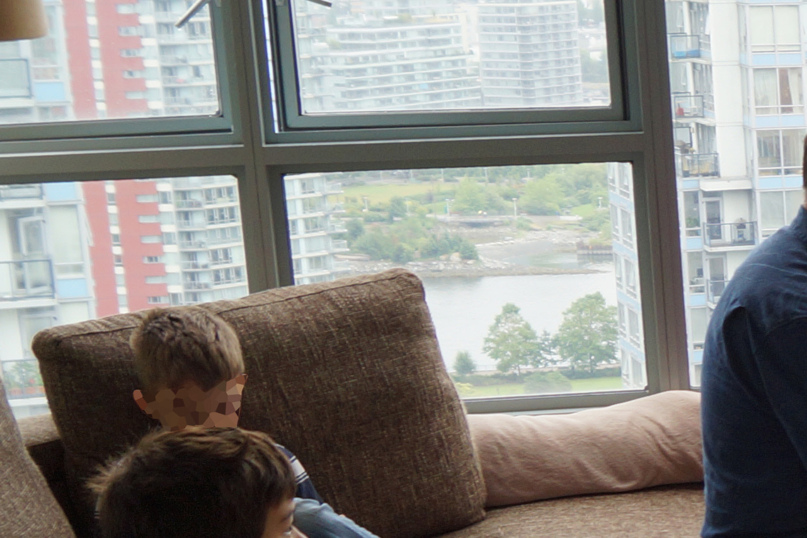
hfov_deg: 15.2
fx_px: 2577
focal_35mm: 115
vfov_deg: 11.7
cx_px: 1498
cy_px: 645
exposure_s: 1/80
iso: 100
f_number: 4.5
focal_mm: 18
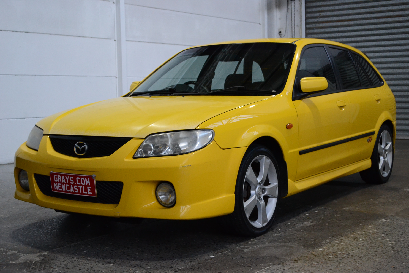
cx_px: 204
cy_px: 136
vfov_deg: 25.8
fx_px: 596
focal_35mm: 52
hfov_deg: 37.9
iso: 1600
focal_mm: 35
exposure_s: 1/320
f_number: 5
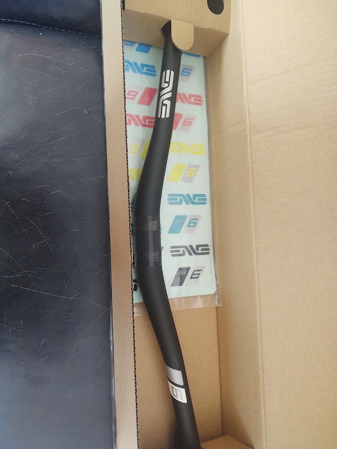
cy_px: 224
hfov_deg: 51.4
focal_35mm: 27
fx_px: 350
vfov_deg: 65.3
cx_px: 168
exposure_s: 1/50
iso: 166
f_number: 1.7
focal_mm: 4.75
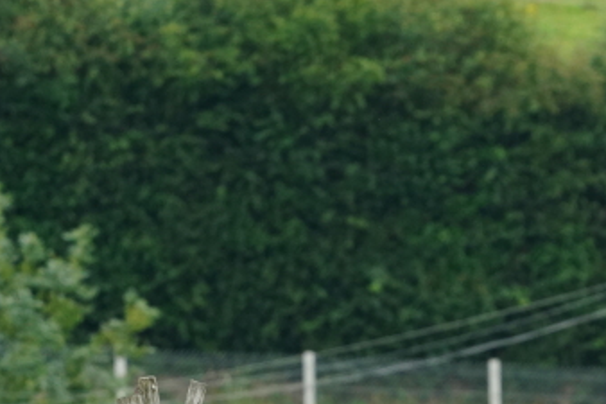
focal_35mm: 1598
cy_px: 524
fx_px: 26885
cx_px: 687
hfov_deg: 1.3
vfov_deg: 0.9
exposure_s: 1/1000
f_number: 8
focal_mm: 600
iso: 3200
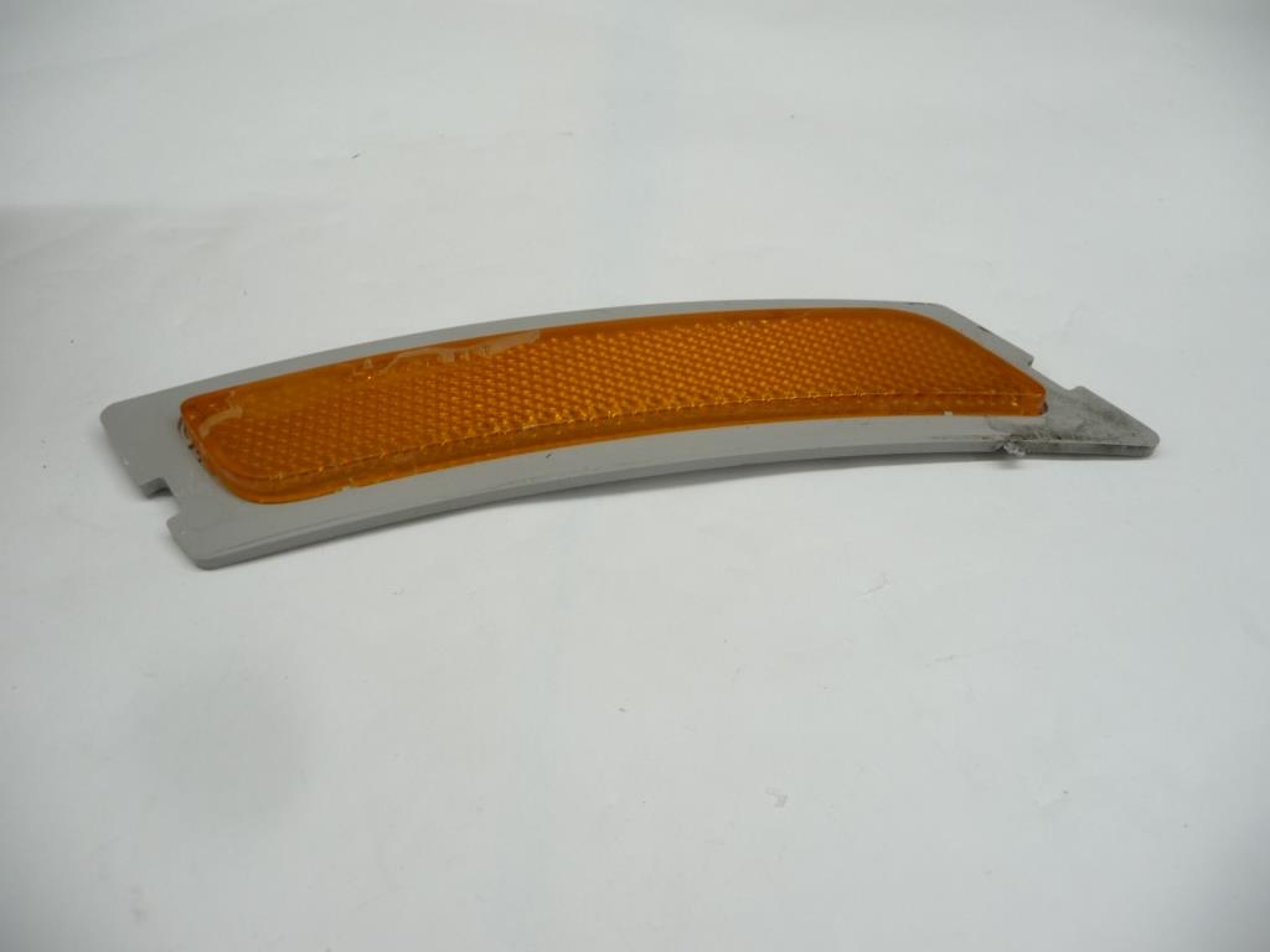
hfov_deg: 63.4
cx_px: 635
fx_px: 1027
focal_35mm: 28
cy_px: 476
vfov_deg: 49.7
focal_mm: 4.7
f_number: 3.3
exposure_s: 1/30
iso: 125
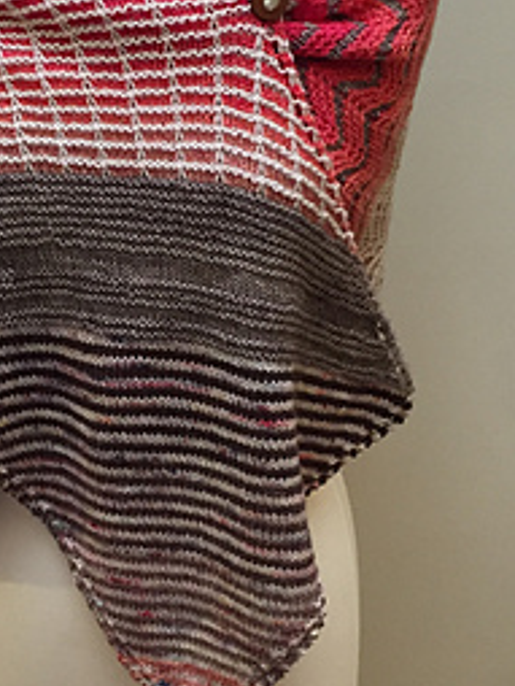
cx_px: 185
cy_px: 302
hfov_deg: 25.6
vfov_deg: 33.7
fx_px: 1129
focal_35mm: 57
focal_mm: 4.15
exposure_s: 1/24
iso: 250
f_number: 2.2
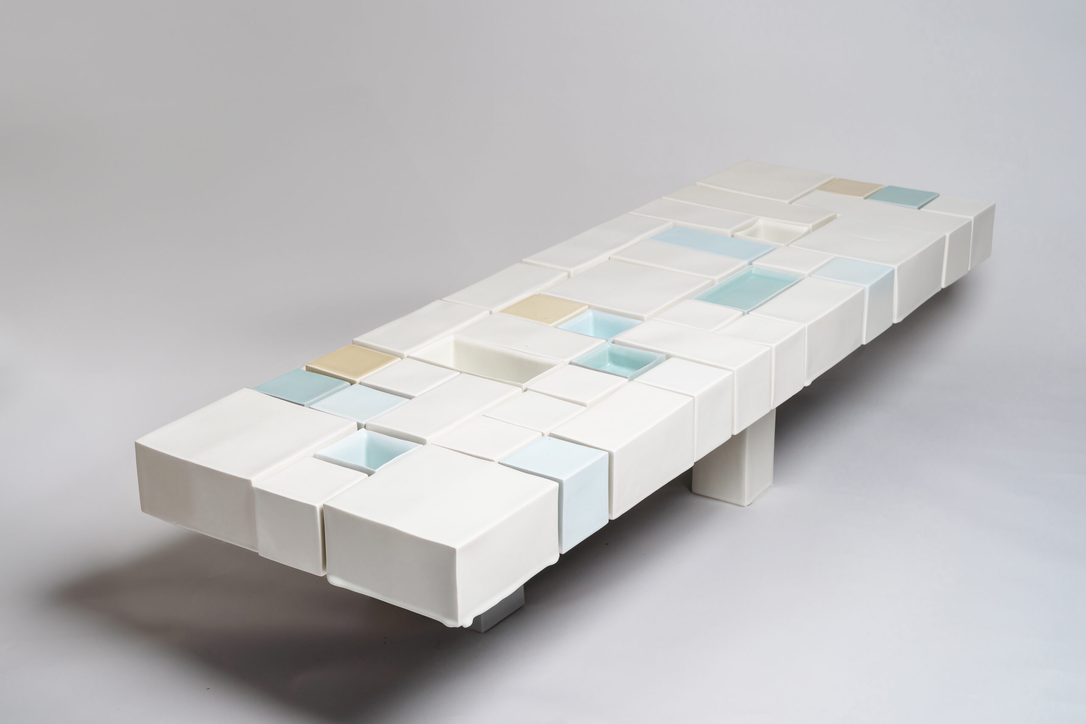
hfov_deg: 36.2
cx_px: 543
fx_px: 1659
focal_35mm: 55
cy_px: 362
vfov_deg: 24.6
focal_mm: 55
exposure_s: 1/125
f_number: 8
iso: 125
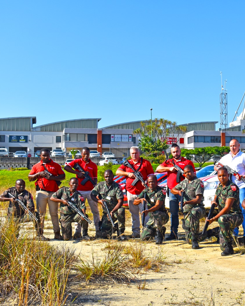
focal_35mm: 54
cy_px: 151
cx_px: 230
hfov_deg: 27.1
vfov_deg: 34.9
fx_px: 487
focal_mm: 25
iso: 100
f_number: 9
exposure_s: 1/320
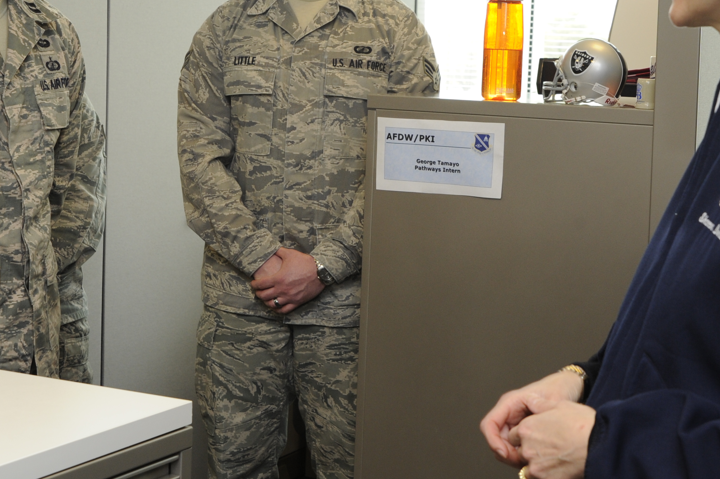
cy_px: 136
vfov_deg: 18.1
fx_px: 1499
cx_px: 345
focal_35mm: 75
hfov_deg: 27.0
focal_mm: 40
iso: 1000
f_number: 7.1
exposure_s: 1/100
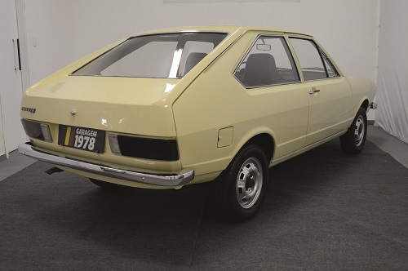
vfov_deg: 36.8
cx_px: 204
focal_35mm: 36
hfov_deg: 53.2
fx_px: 407
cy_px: 136
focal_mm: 24
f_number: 4.5
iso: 3200
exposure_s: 1/320
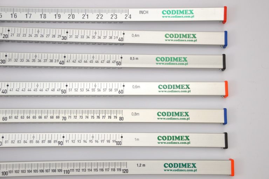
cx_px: 134
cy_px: 90
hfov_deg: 28.1
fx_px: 538
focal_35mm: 72
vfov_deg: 18.9
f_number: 4.8
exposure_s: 1/60
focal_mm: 48
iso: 400
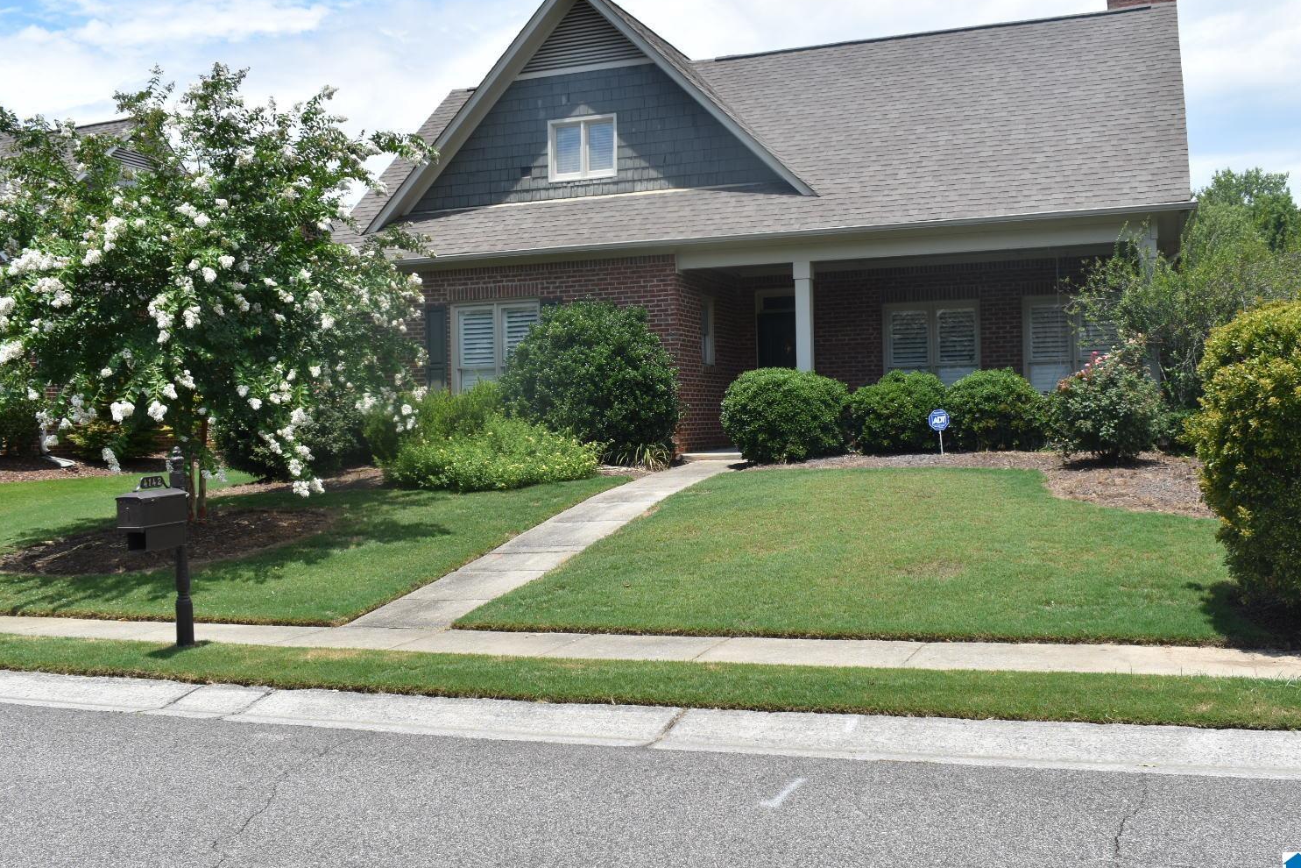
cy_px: 419
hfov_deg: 53.1
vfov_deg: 36.9
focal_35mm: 36
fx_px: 1301
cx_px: 678
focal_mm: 22
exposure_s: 1/320
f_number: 9
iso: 200
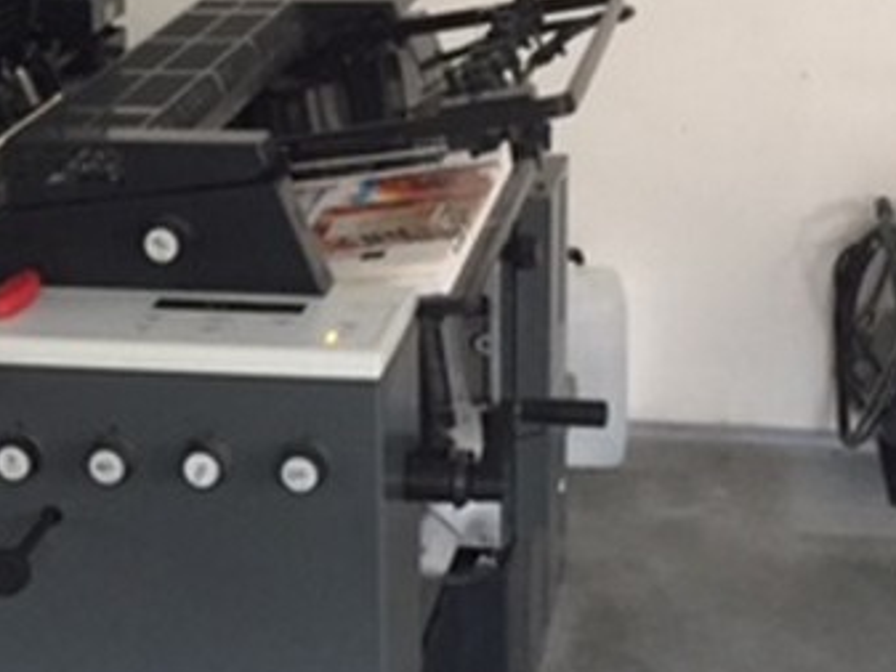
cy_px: 351
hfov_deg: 22.0
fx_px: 2279
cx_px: 210
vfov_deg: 16.8
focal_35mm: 88
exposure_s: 1/17
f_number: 2.2
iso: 250
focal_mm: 4.15
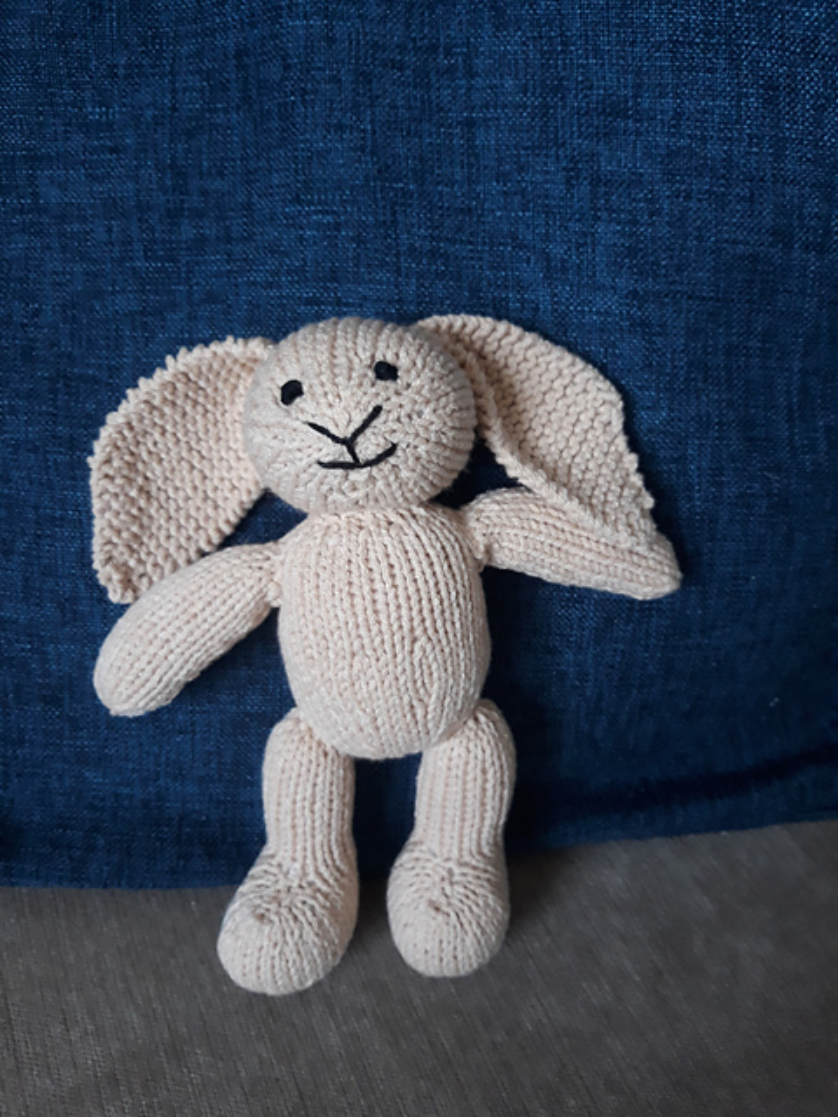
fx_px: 872
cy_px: 558
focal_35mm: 27
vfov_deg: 65.3
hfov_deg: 51.4
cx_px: 419
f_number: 1.7
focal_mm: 3.71
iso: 125
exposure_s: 1/50
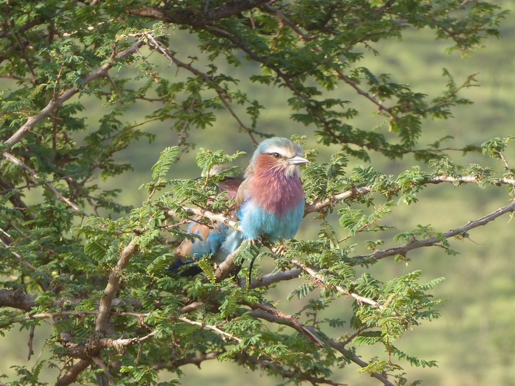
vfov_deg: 2.5
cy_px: 193
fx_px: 8882
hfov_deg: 3.3
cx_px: 258
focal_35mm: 597
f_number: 6.1
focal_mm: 96.2
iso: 160
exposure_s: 1/100
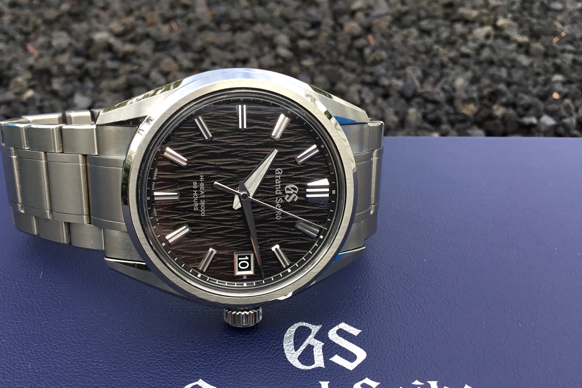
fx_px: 582
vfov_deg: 36.7
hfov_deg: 53.1
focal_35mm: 36
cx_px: 271
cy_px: 233
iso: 25
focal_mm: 3.3
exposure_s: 1/126
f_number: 2.4
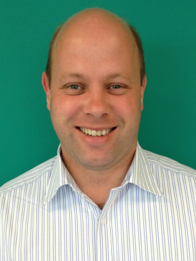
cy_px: 130
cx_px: 98
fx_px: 249
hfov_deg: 43.0
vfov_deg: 55.3
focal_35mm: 33
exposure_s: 1/60
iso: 50
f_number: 2.4
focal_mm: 4.13
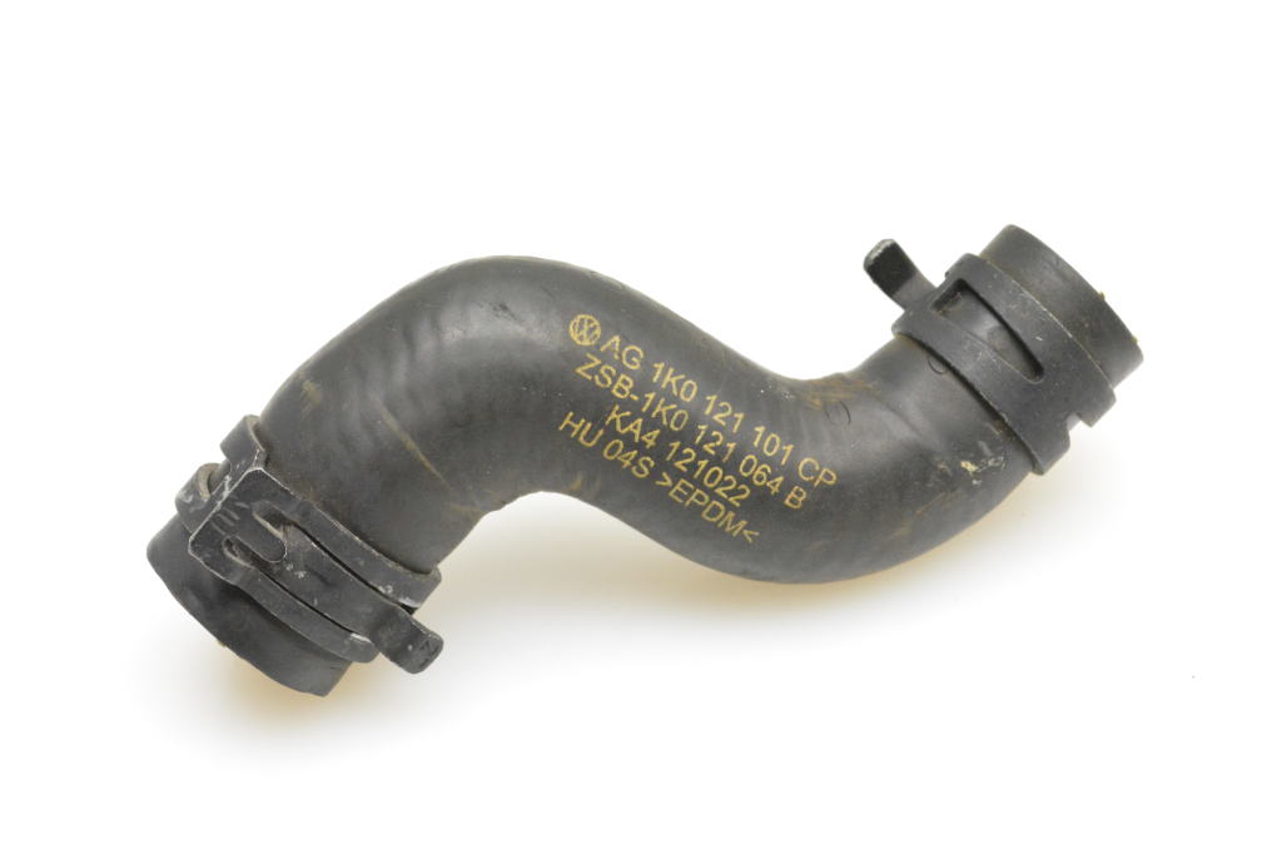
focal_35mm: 82
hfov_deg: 24.6
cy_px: 427
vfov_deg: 16.5
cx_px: 641
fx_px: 2937
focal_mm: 55
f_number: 9
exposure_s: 1/320
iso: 6400
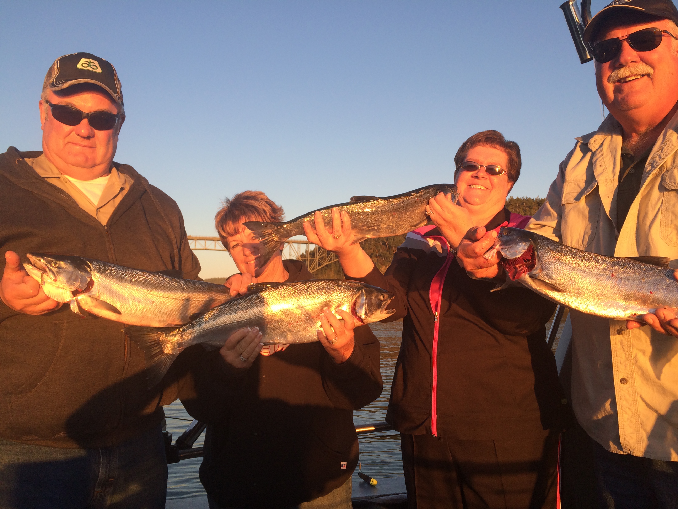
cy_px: 254
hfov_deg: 60.0
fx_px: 588
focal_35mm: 30
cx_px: 339
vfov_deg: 46.8
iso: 32
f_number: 2.2
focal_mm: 4.12
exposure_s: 1/391
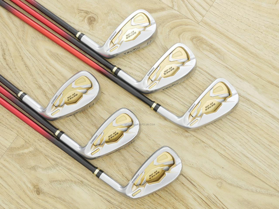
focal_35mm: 50
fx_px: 403
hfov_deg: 38.2
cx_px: 140
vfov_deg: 29.1
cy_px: 104
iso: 1600
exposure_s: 1/40
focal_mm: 25
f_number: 4.5
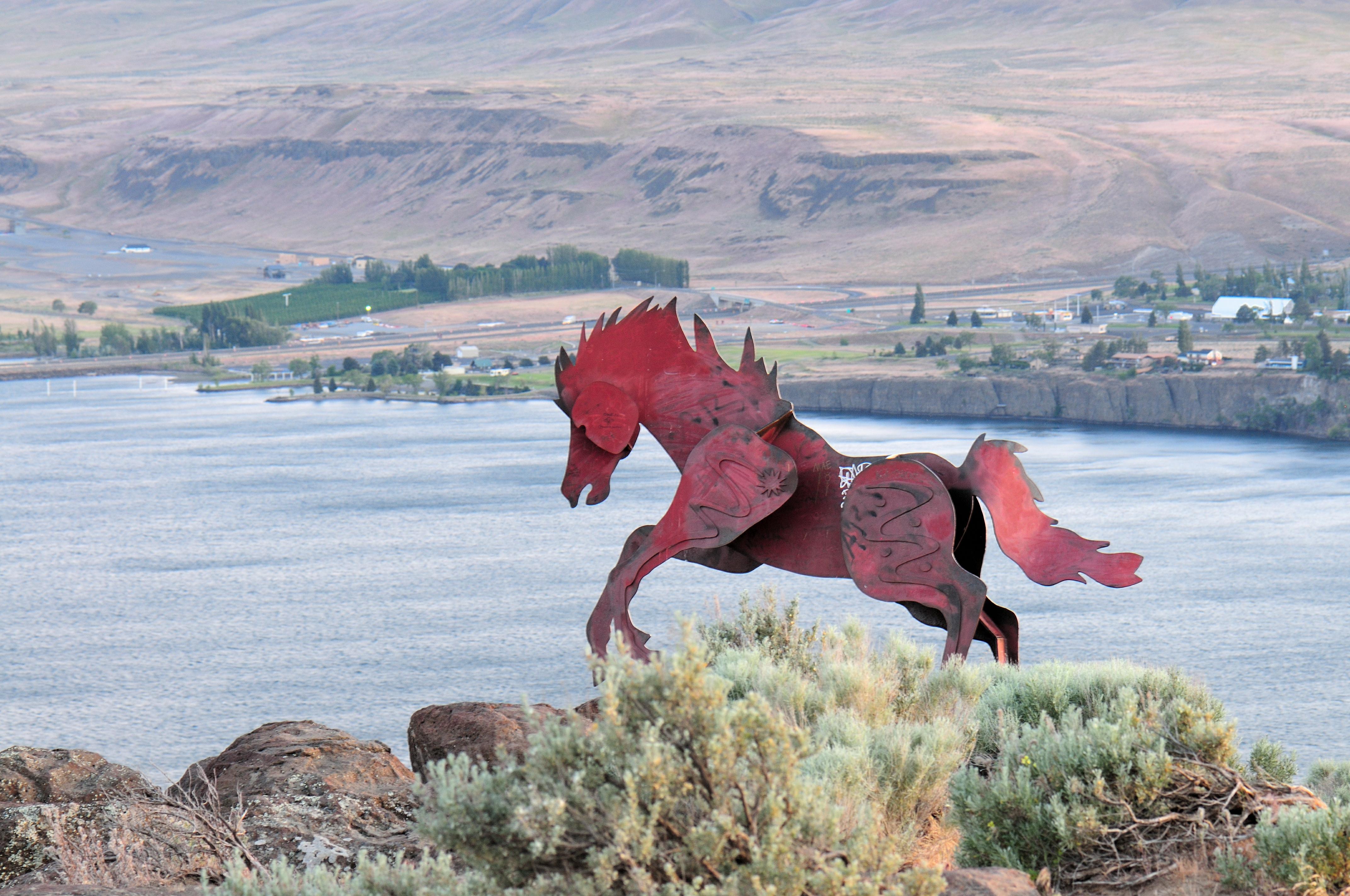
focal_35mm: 158
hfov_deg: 13.1
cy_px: 448
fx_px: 5899
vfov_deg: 8.7
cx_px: 675
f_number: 8
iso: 200
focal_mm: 105
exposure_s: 1/6
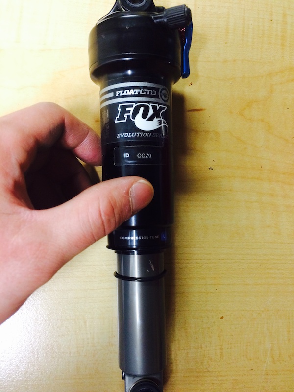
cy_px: 196
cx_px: 147
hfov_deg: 48.2
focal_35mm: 29
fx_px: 328
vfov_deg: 61.7
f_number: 2.2
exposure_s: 1/24
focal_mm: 4.15
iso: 250
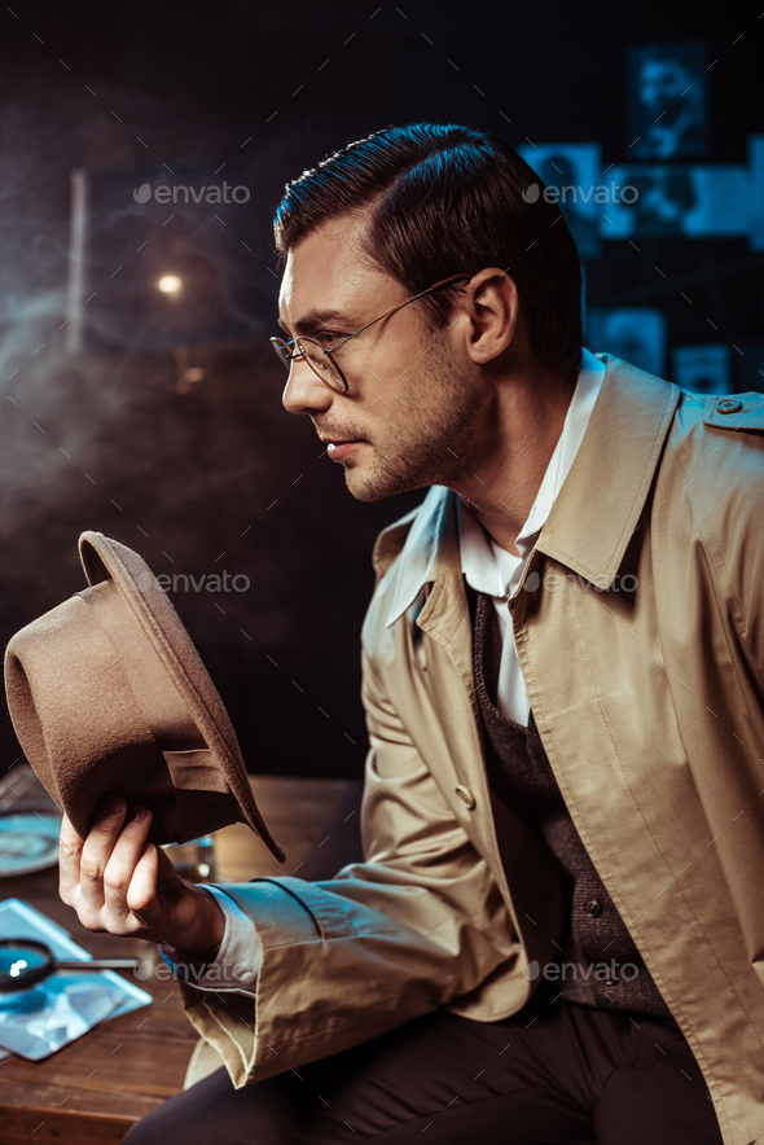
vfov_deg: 39.6
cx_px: 382
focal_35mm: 50
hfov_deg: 27.0
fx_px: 1590
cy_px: 572
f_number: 3.5
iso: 200
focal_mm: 50
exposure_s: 1/200
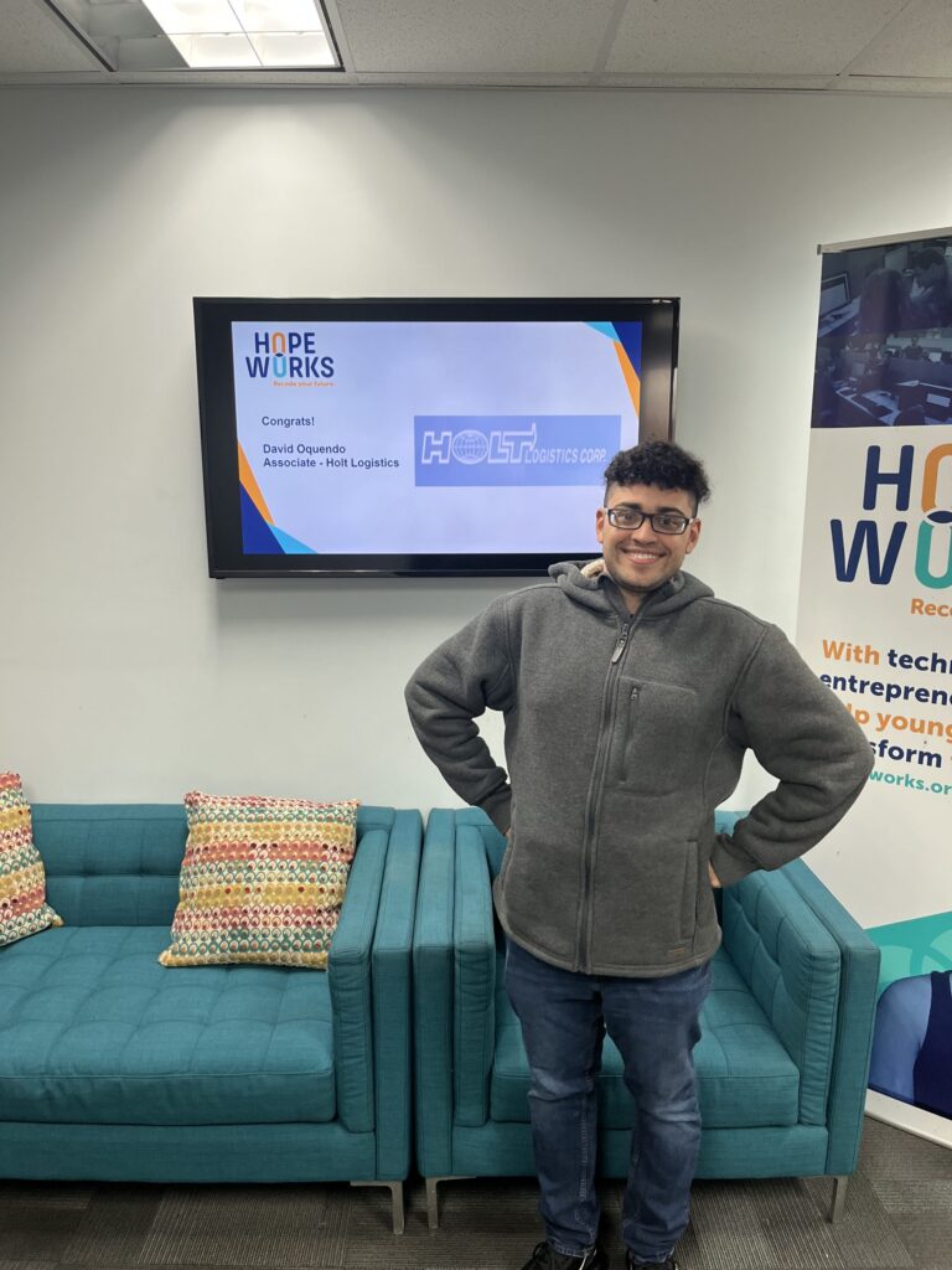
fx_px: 953
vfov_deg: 67.3
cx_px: 476
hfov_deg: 53.1
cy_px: 635
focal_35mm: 26
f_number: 1.6
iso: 125
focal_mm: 5.1
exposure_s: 1/120
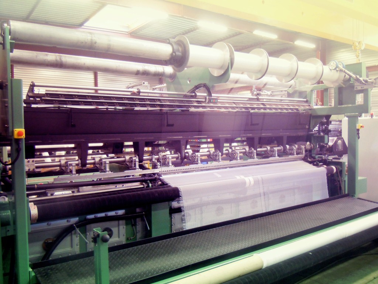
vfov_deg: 46.8
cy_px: 142
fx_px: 328
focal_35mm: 30
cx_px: 189
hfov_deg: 60.0
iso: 400
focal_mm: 5.4
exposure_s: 1/8
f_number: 3.5
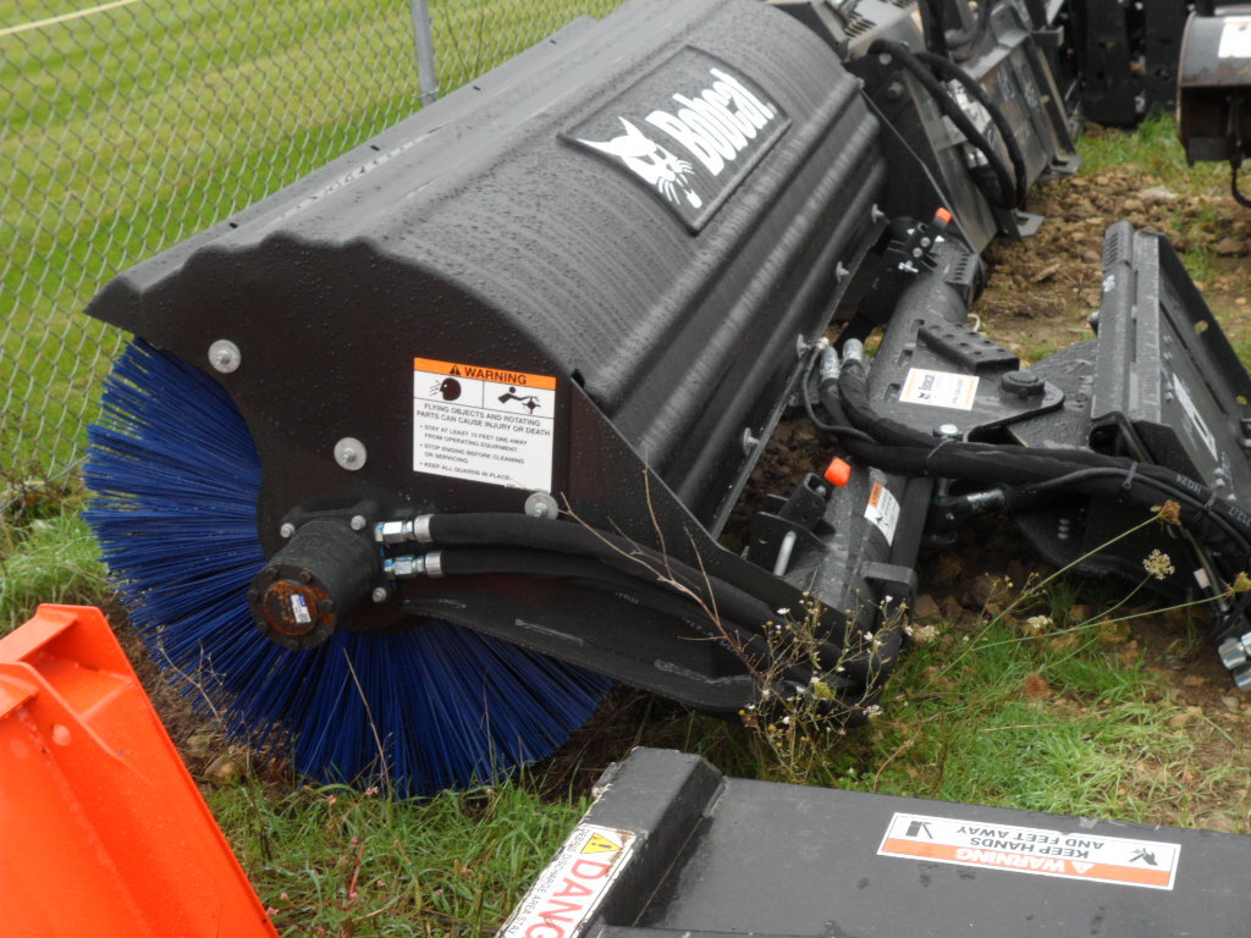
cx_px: 626
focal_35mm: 52
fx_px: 1879
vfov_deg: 28.0
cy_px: 469
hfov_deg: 36.8
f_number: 5
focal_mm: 9.3
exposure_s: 1/60
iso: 120
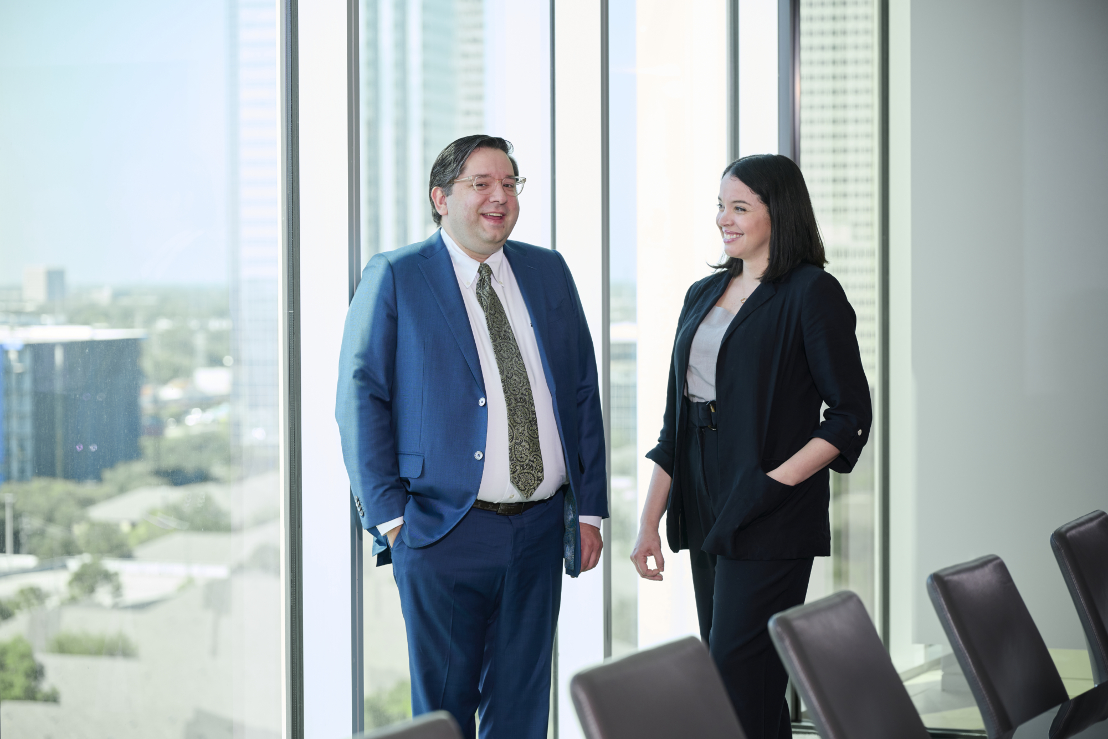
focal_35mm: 96
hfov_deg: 21.2
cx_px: 554
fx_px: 2954
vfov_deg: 14.2
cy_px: 370
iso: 320
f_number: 4
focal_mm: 96
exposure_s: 1/200
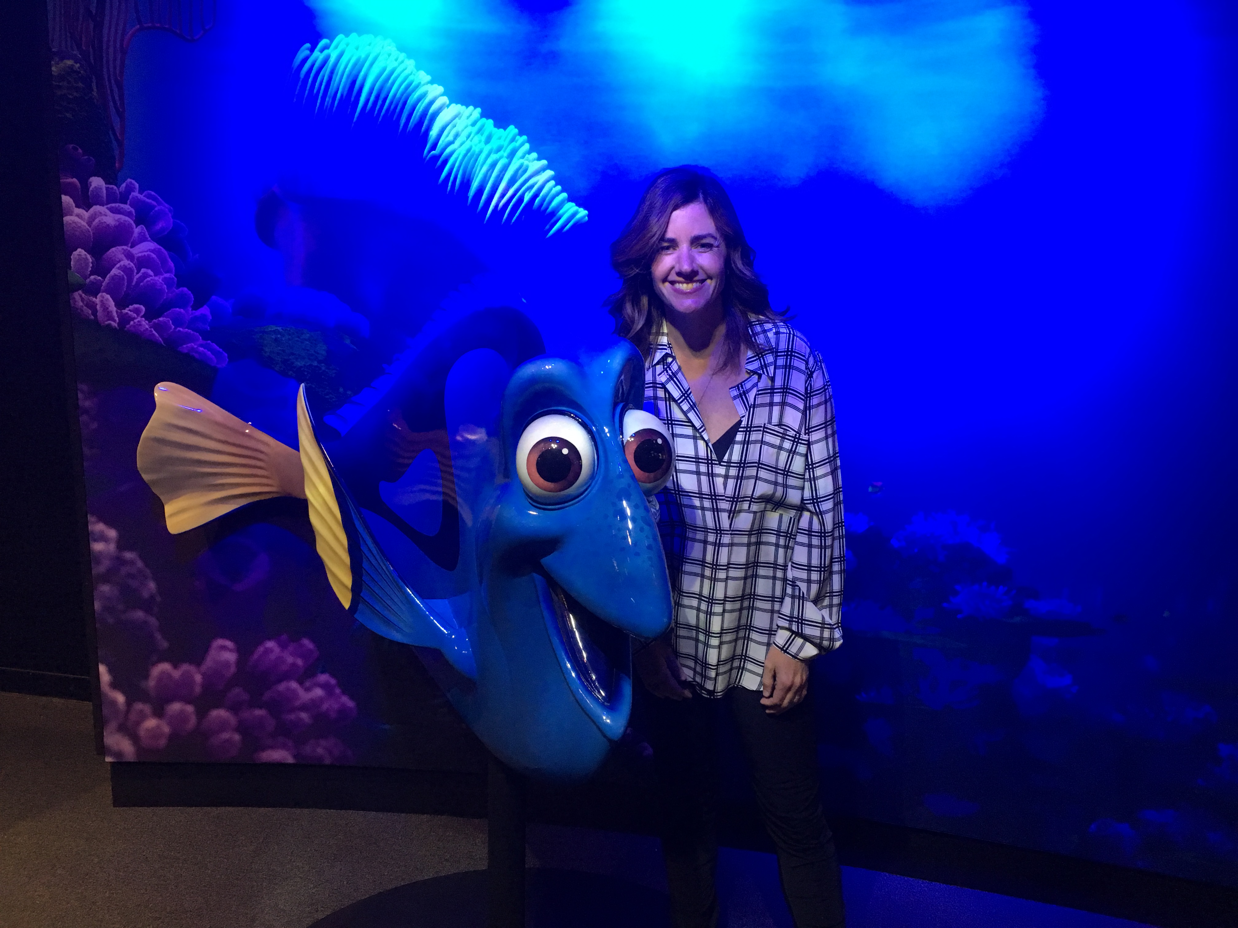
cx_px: 619
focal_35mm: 29
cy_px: 464
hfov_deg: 61.7
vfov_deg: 48.2
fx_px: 1037
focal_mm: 4.15
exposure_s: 1/30
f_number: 2.2
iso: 200
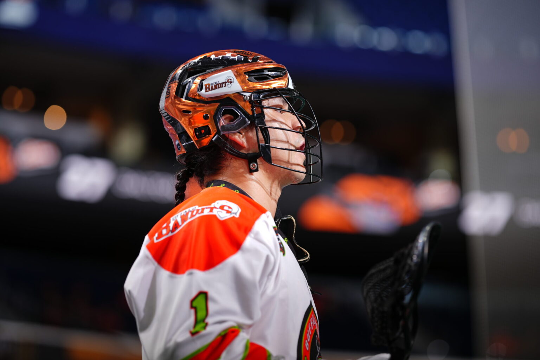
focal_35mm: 135
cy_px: 180
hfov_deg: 15.2
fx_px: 2025
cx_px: 270
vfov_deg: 10.2
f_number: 2.5
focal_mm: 135
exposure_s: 1/250
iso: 80
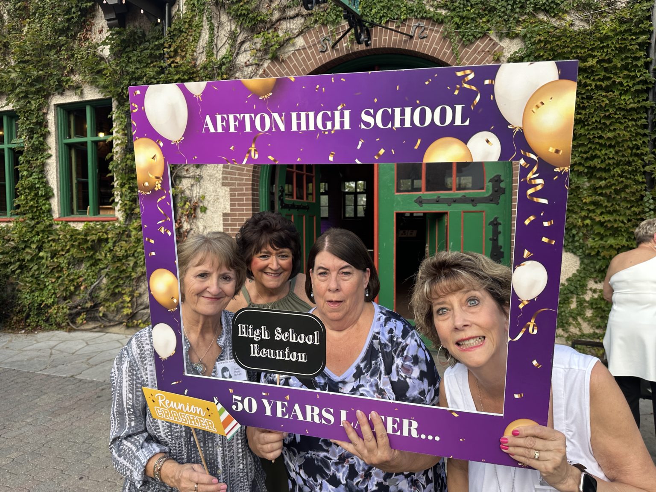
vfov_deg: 56.8
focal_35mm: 24
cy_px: 246
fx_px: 455
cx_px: 328
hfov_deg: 71.6
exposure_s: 1/355
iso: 80
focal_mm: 6.86
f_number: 1.78
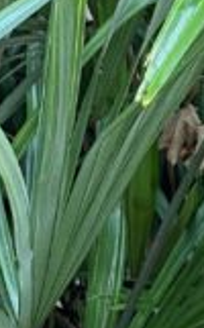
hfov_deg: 8.1
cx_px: 12
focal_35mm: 160
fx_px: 1430
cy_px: -40
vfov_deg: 12.8
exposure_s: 1/77
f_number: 1.8
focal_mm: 4.25
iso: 125
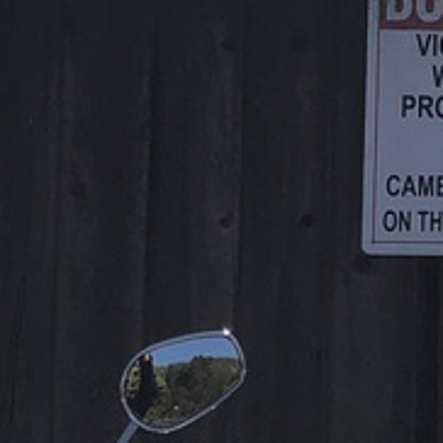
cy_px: -433
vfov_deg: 11.4
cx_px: 399
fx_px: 2013
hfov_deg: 12.5
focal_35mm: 139
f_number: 1.8
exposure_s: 1/3205
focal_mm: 4
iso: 20
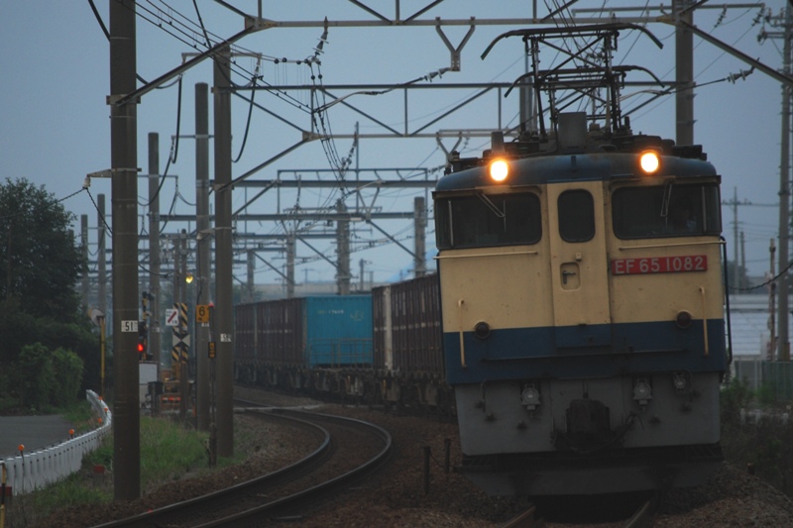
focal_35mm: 300
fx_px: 6607
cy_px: 264
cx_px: 396
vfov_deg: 4.6
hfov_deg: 6.9
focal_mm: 200
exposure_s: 1/80
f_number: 5.6
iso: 400
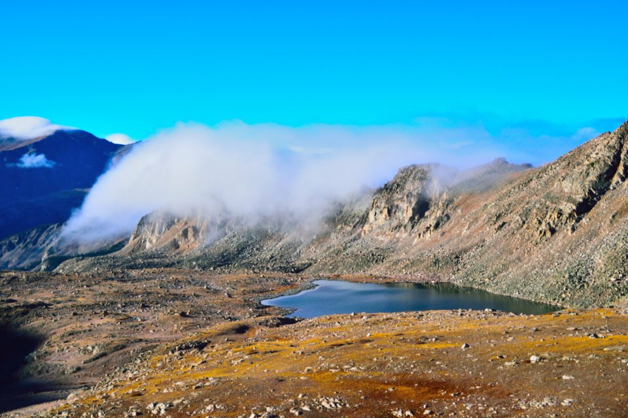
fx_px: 837
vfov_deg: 28.1
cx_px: 314
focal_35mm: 48
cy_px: 209
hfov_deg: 41.1
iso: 360
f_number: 11
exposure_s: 1/500
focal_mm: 32
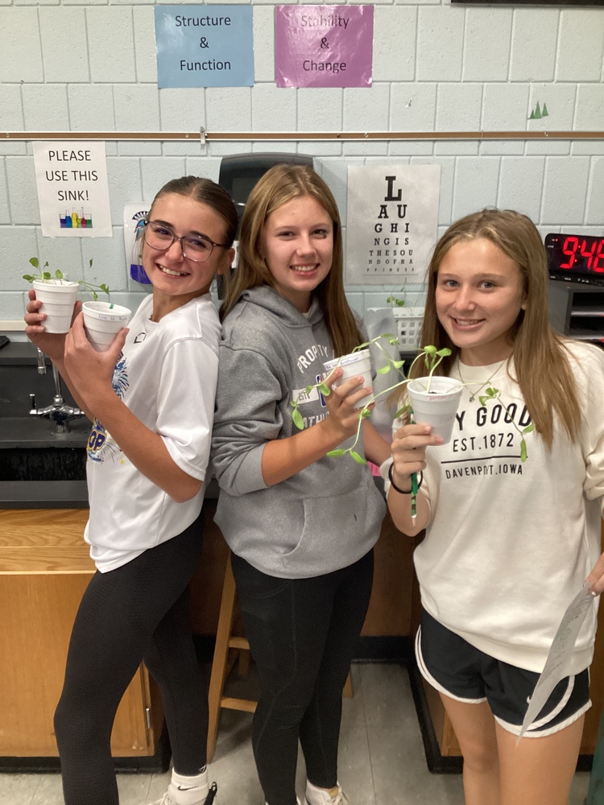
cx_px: 302
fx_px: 721
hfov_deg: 45.4
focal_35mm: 31
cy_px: 402
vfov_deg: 58.4
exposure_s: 1/60
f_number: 2.4
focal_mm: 3.3
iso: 250
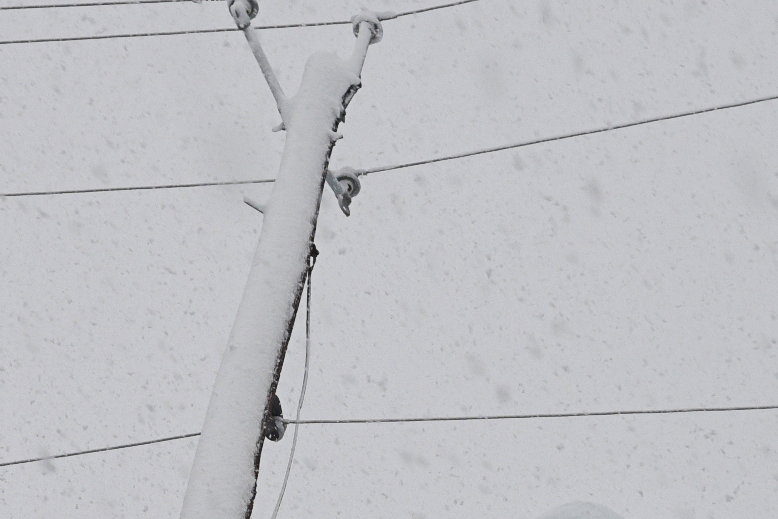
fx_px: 5013
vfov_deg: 5.9
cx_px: 316
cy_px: 596
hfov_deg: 8.9
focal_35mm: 232
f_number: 8
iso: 500
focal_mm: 75
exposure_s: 1/250
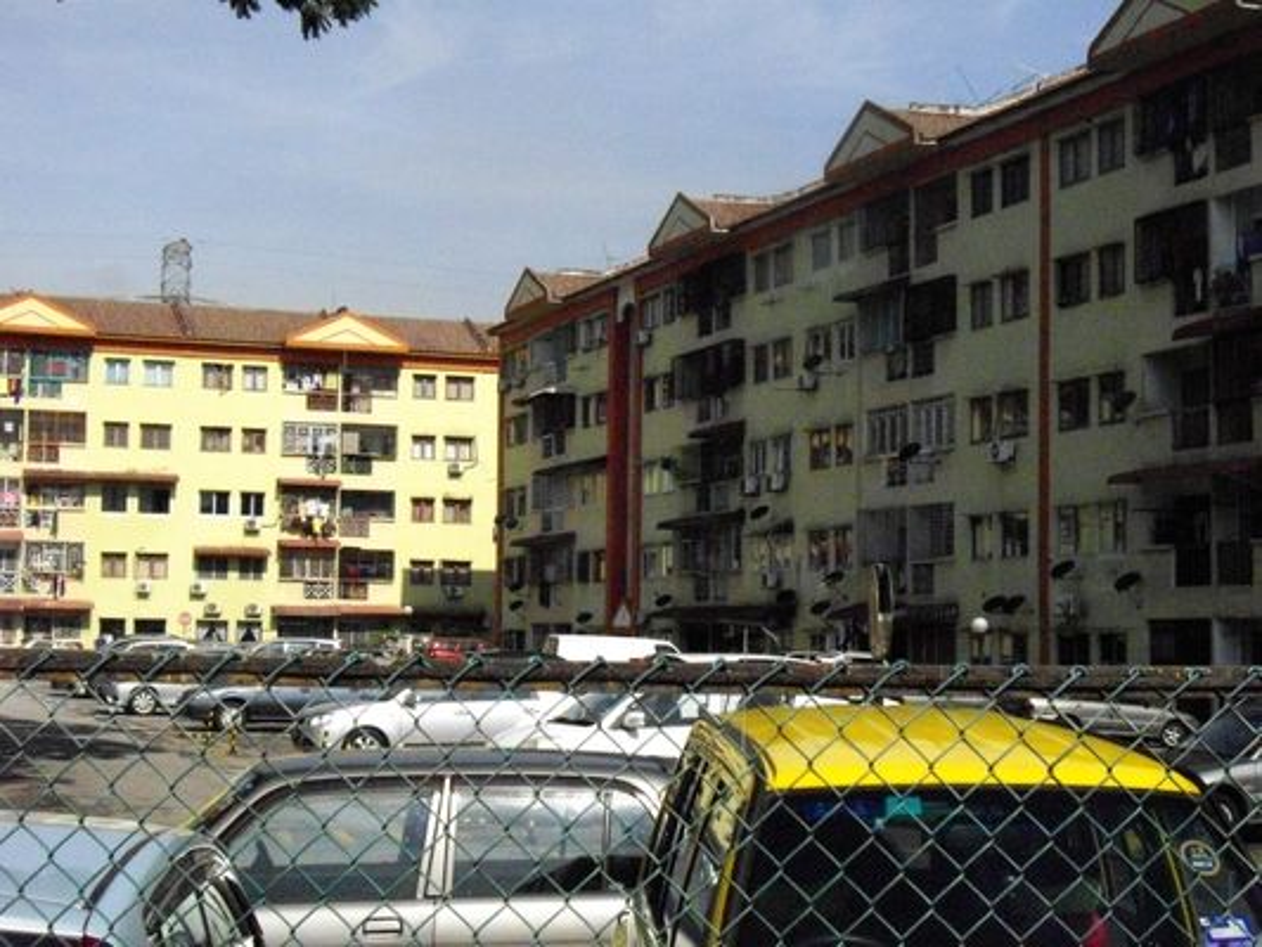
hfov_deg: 29.8
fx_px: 2370
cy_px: 474
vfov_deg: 22.6
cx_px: 631
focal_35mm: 65
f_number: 10.8
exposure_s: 1/2000
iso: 1600
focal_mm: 13.7
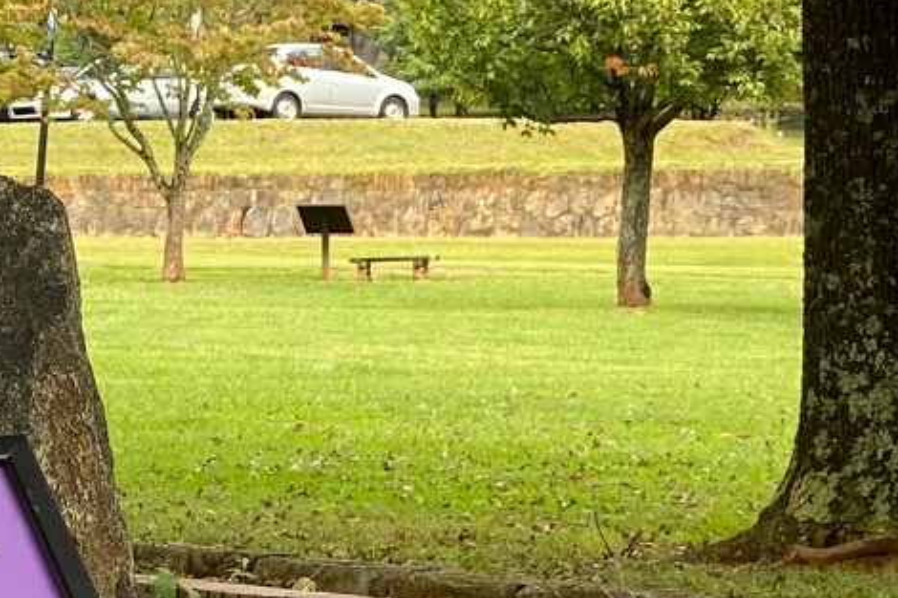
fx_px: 5785
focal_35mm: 232
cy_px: 825
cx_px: 567
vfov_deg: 5.9
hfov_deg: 8.9
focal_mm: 6
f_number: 2
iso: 20
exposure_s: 1/249
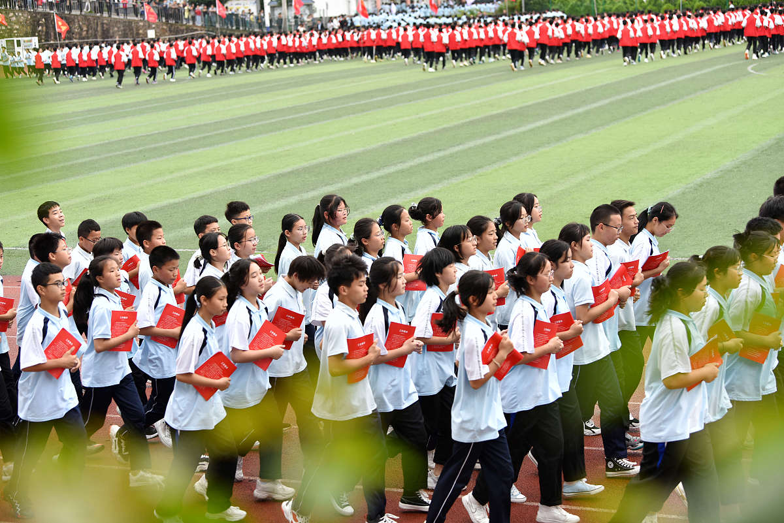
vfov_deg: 19.5
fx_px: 1525
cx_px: 392
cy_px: 262
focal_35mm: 70
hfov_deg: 28.8
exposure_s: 1/500
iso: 200
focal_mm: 70
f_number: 3.5
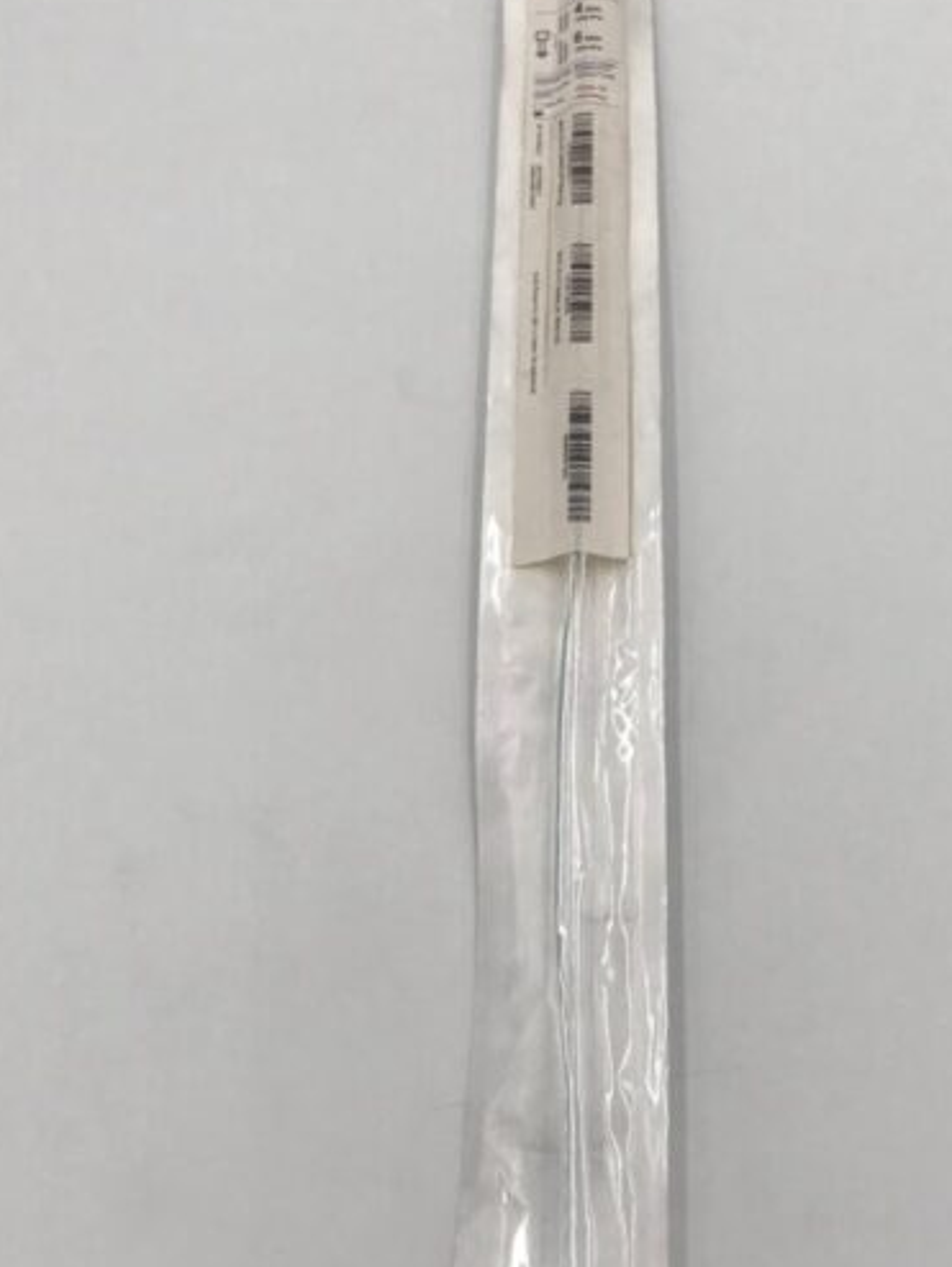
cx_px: 598
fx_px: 2125
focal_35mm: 58
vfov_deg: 33.0
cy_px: 454
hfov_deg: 25.2
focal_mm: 3.99
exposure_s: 1/349
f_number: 1.8
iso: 20
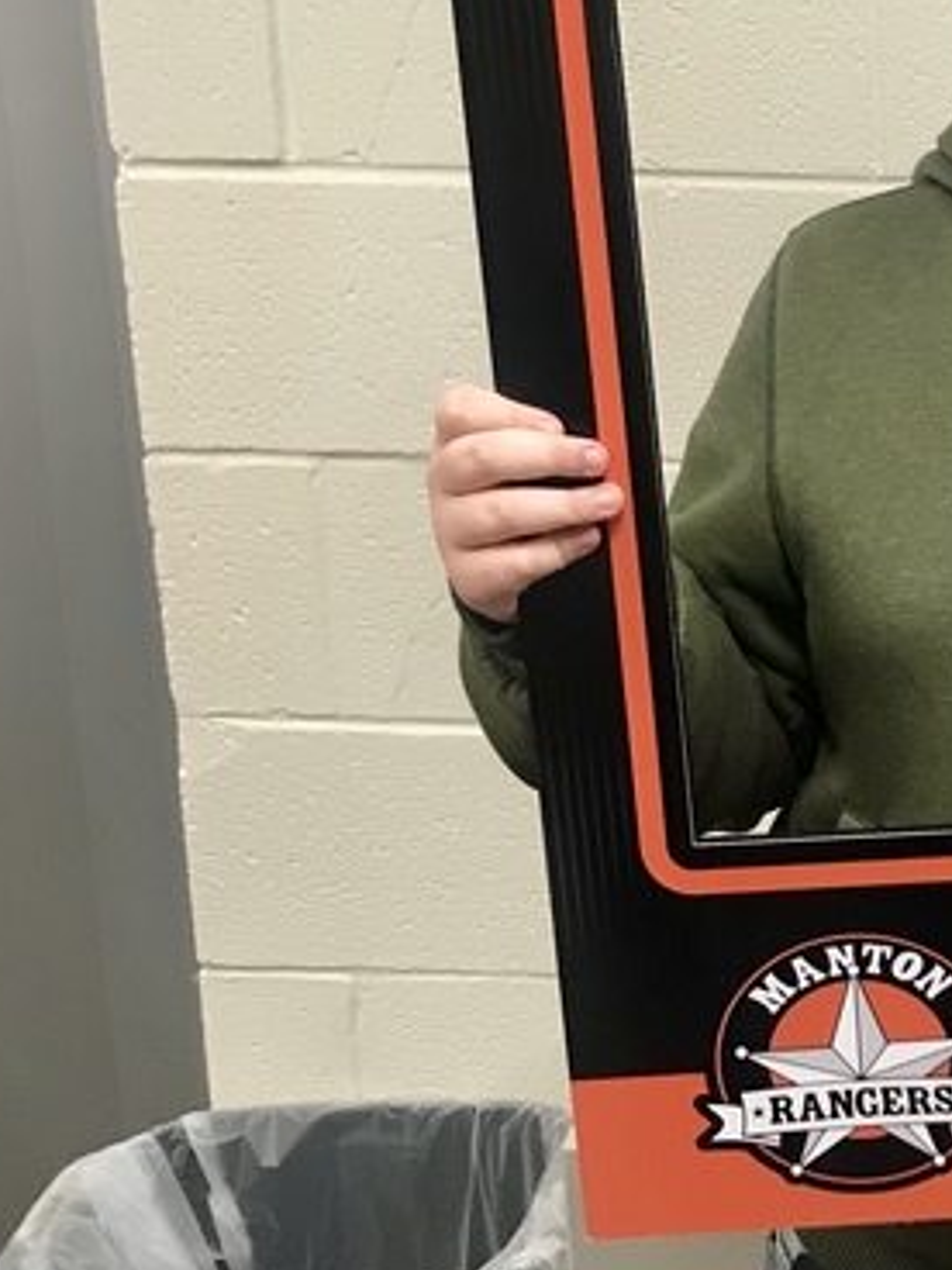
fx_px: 2787
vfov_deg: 25.7
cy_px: 583
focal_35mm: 76
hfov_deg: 18.4
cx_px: 1131
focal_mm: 3.99
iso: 40
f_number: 1.8
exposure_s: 1/30
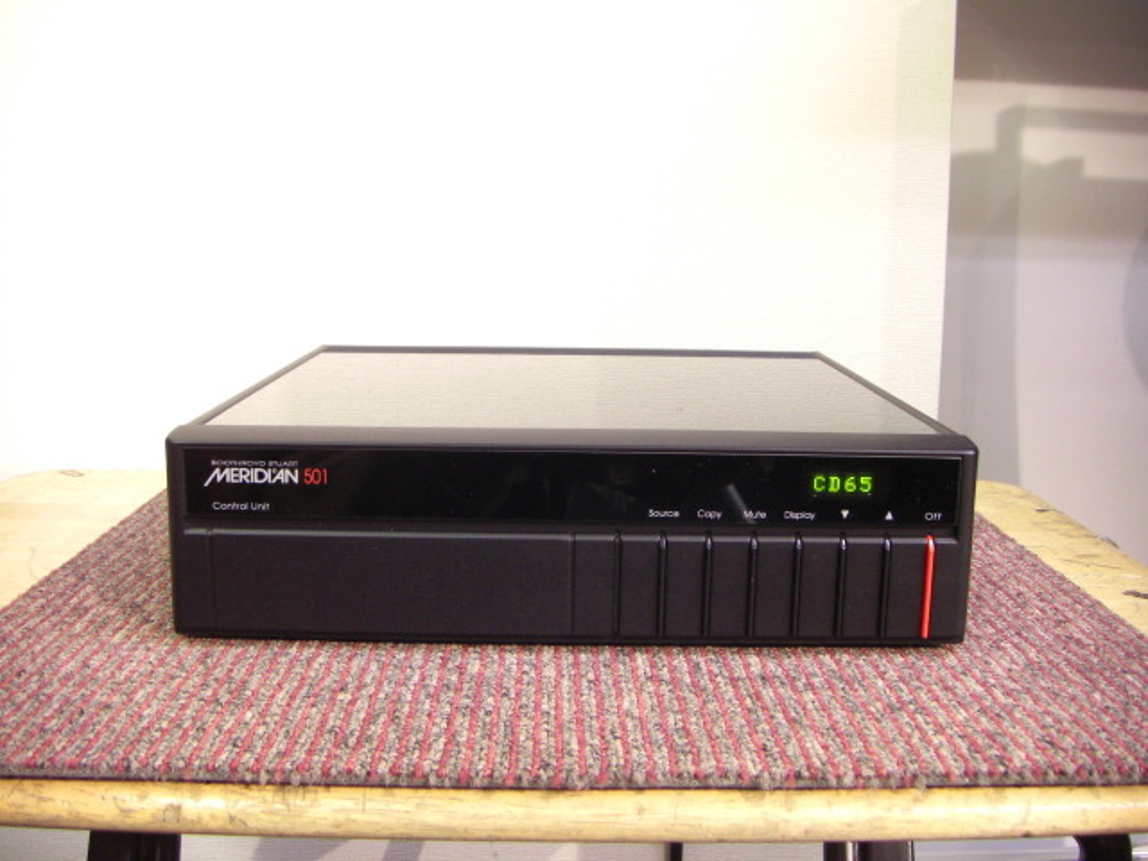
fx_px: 1260
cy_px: 430
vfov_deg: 37.7
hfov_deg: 49.0
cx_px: 574
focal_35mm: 38
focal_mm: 6.3
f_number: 3.4
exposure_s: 1/15
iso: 200
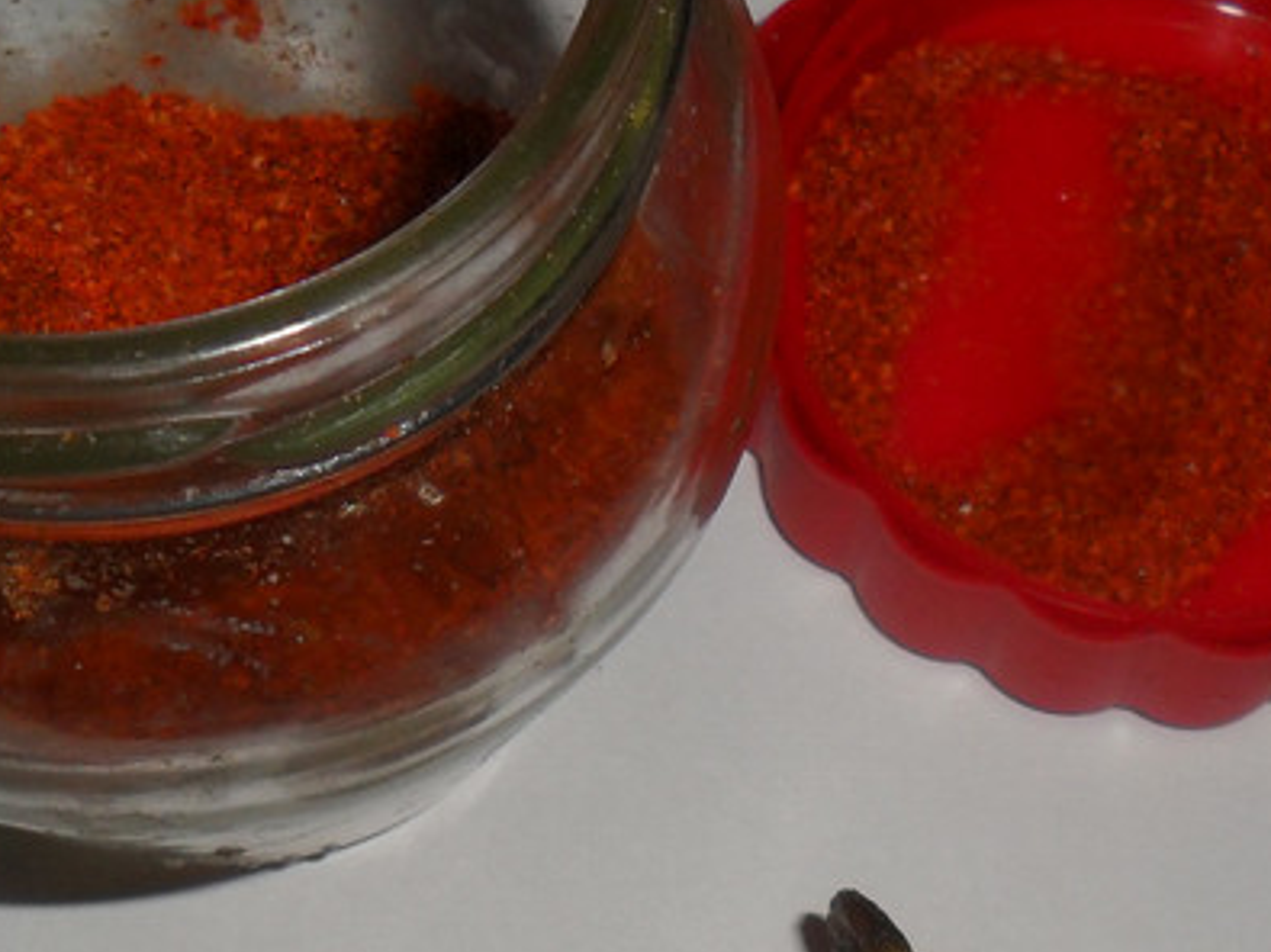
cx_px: 796
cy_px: 1003
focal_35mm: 73
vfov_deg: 19.4
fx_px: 2680
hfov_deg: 26.6
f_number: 8.9
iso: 100
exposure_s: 1/45
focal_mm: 4.9
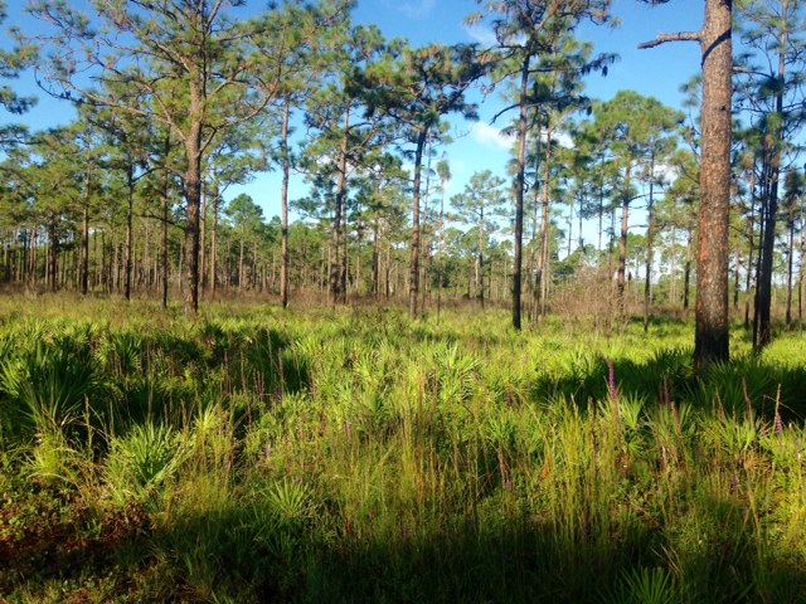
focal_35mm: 33
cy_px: 302
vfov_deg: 42.9
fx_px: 768
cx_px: 403
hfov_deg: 55.4
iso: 50
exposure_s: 1/1004
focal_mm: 4.12
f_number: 2.4
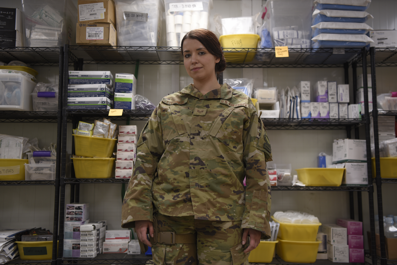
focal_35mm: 40
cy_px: 132
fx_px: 441
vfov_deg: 33.4
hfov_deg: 48.4
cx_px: 198
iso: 200
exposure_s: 1/60
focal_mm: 40
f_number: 2.8
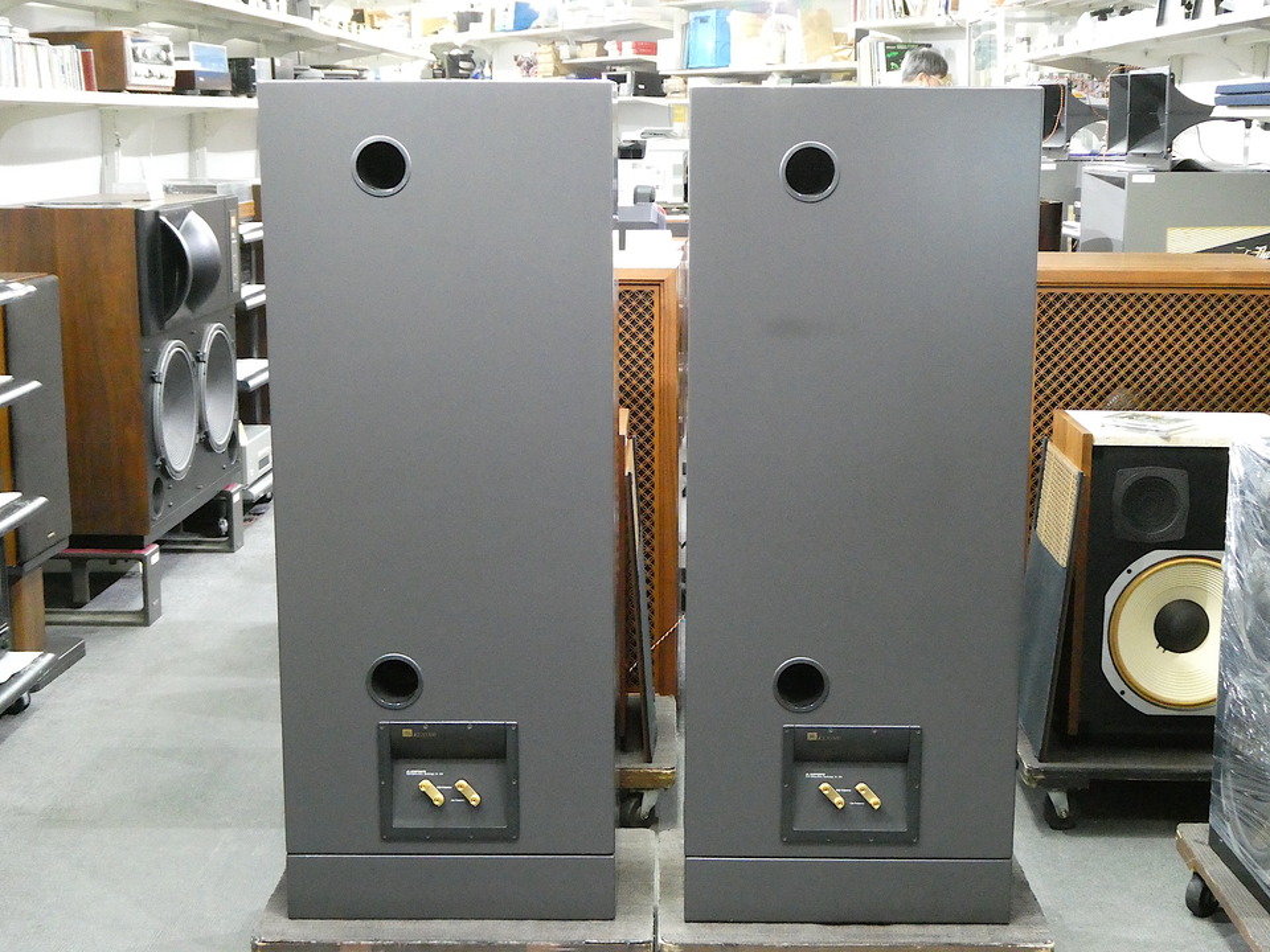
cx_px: 635
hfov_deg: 38.2
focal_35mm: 50
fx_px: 1834
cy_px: 476
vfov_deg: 29.1
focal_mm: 9
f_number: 4.1
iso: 1600
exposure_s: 1/13
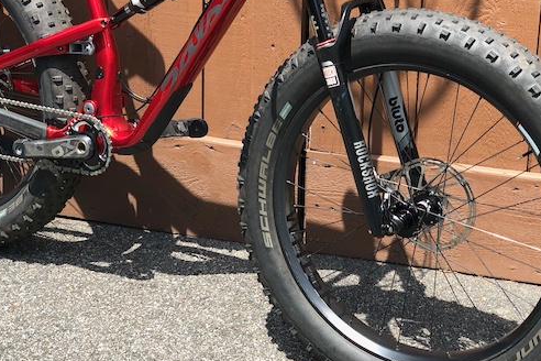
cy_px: 122
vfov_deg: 15.5
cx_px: 232
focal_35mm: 88
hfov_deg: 23.1
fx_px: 1322
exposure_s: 1/243
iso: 16
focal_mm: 6
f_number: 2.4
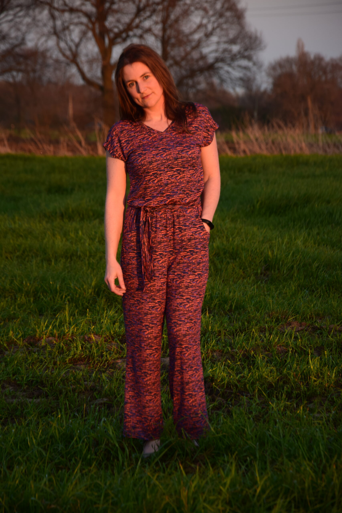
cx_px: 171
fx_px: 2244
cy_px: 256
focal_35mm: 158
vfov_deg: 13.0
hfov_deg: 8.7
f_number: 5.6
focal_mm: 105
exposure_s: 1/125
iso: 200
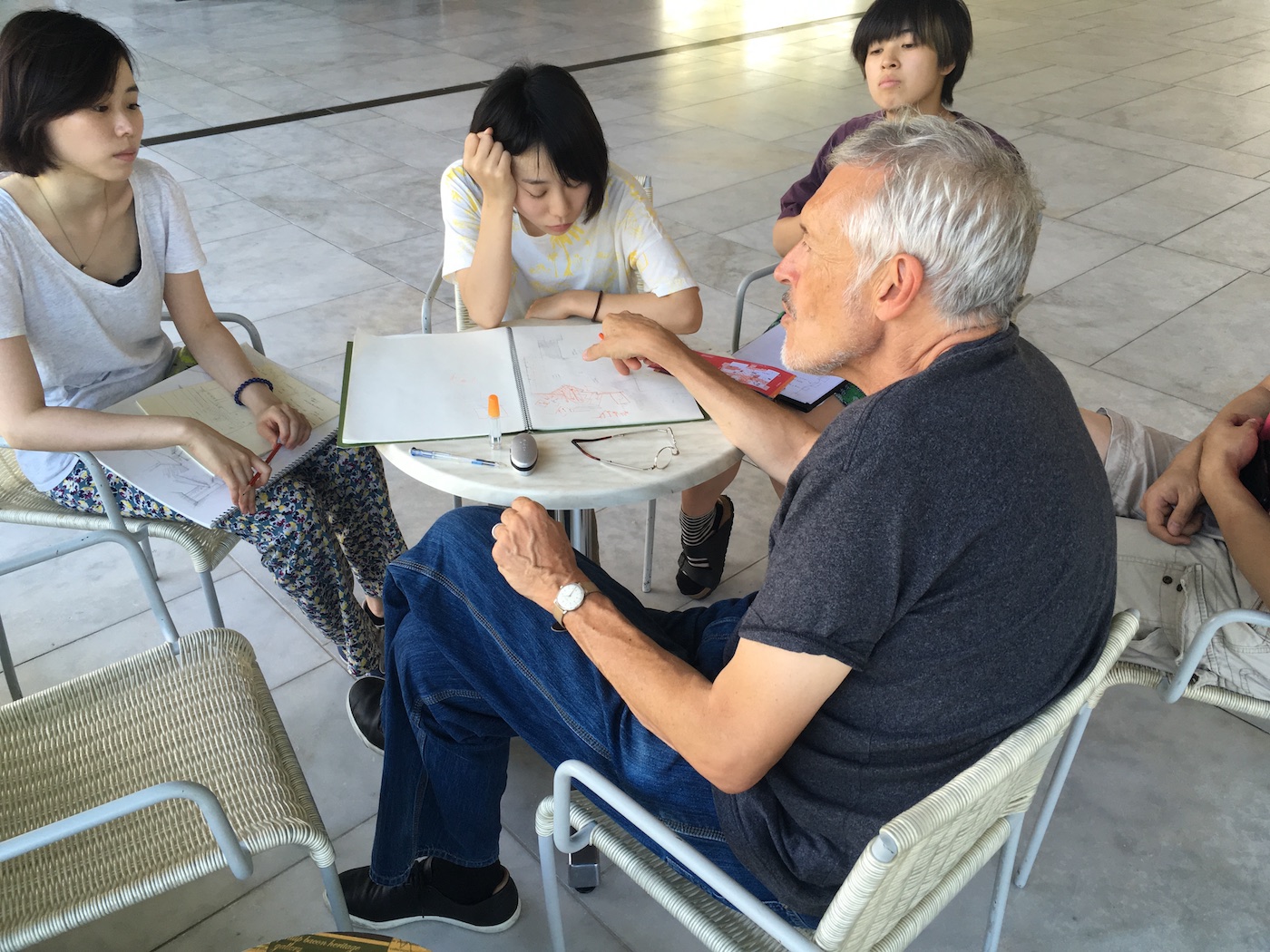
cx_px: 635
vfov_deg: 48.2
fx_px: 1064
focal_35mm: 29
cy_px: 476
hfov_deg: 61.7
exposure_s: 1/100
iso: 40
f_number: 2.2
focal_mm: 4.15
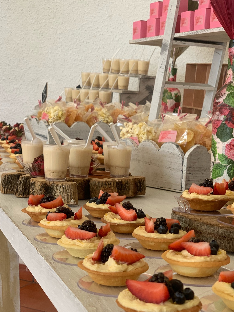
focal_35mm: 67
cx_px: 140
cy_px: 183
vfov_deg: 28.9
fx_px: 604
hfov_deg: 21.9
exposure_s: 1/122
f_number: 2.4
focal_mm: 6
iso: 64
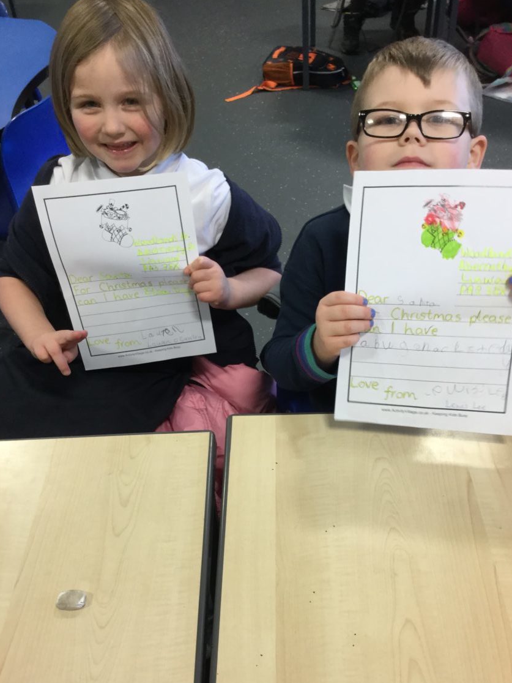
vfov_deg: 52.5
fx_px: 690
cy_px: 383
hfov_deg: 40.6
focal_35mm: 35
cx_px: 285
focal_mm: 3.3
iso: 64
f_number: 2.4
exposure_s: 1/33
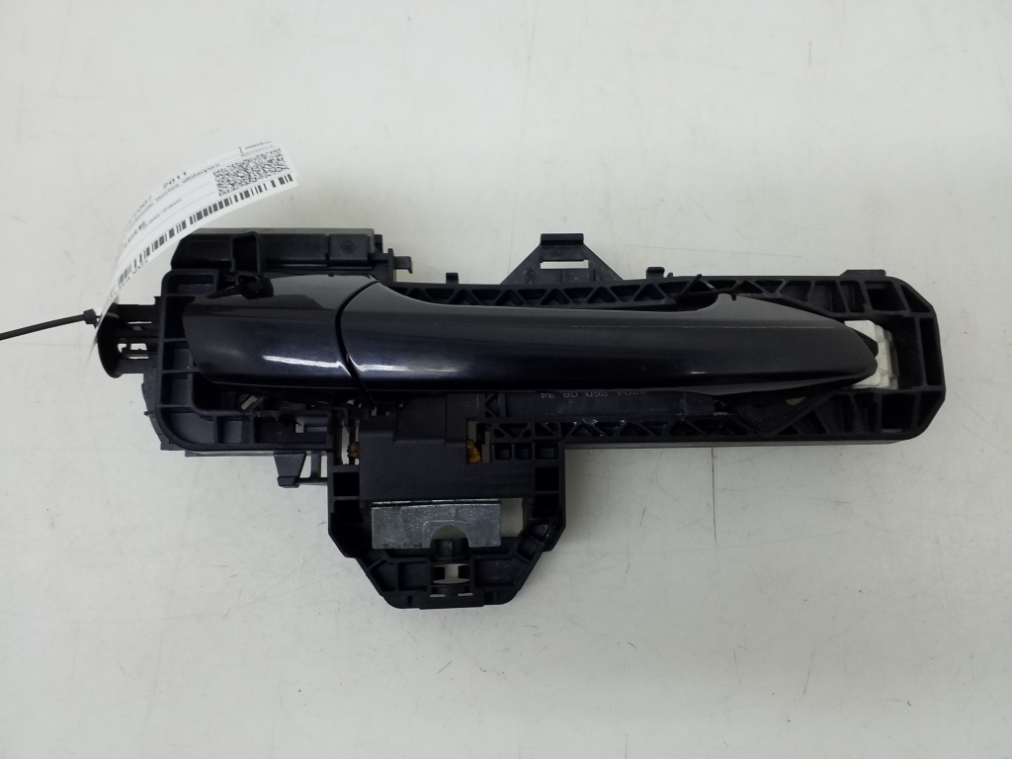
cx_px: 506
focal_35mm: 27
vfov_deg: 51.4
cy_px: 380
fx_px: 789
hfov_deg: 65.3
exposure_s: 1/50
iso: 125
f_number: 1.9
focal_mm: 3.6
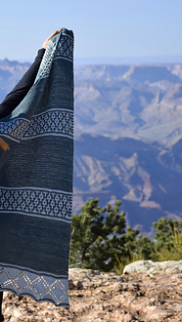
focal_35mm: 100
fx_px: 857
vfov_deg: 21.3
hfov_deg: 11.9
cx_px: -17
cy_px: 161
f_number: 4.5
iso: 100
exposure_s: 1/500
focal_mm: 42
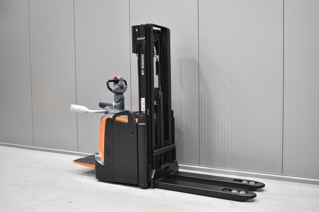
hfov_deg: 49.6
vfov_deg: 34.2
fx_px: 346
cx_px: 160
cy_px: 106
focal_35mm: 39
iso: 1600
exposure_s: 1/40
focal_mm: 26
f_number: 4.5
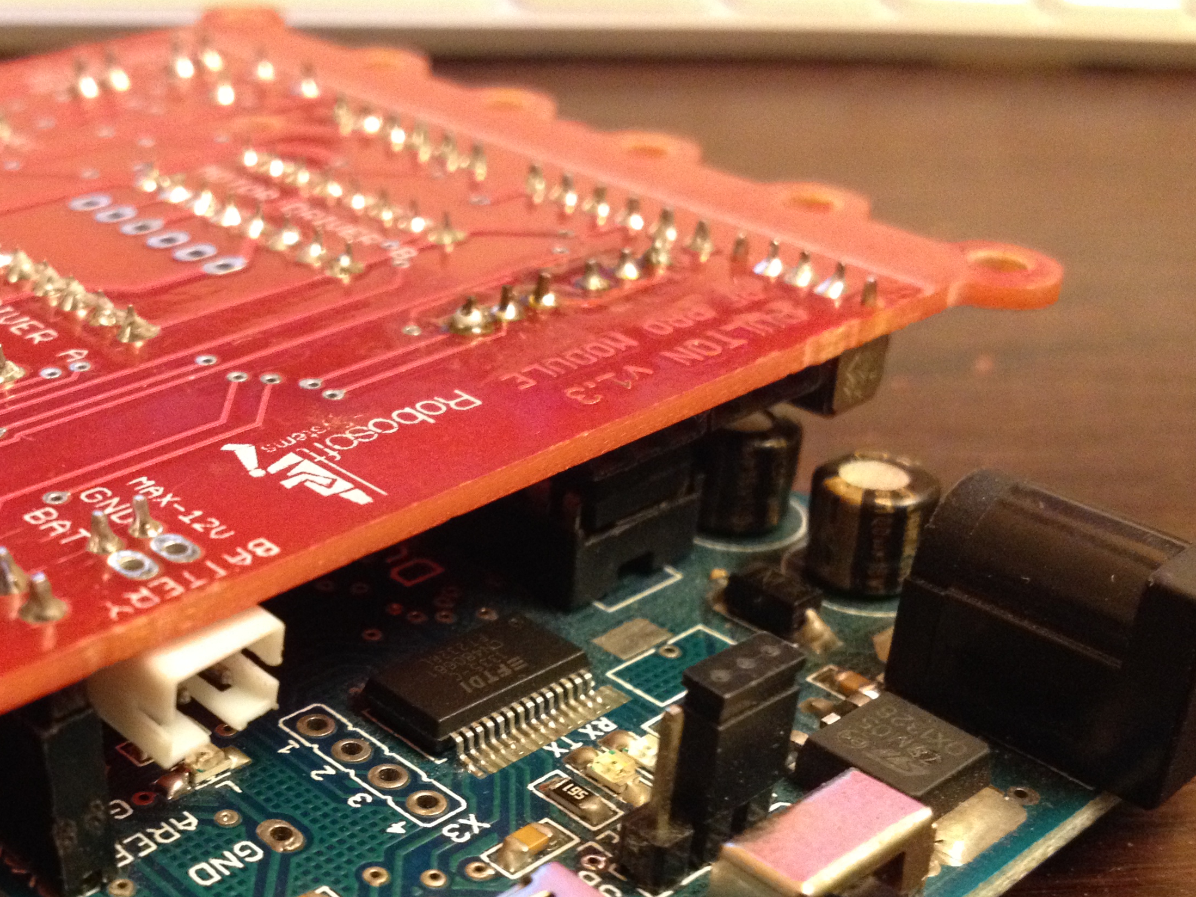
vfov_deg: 27.8
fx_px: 1797
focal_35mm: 52
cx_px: 369
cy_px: 625
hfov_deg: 36.3
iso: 400
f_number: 2.4
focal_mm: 4.28
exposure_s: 1/17
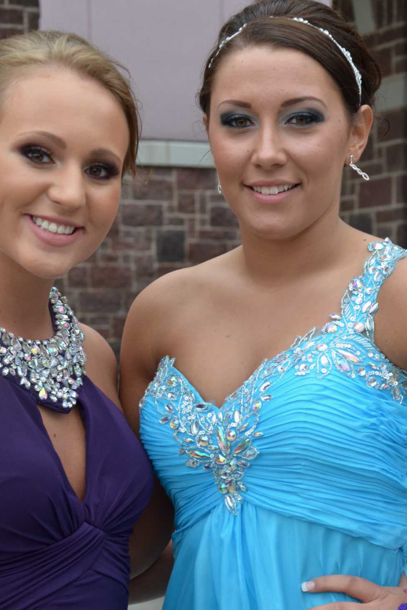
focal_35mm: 101
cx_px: 176
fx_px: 1713
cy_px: 351
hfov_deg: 13.5
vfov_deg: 20.2
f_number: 7.1
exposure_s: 1/200
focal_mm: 48
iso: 800
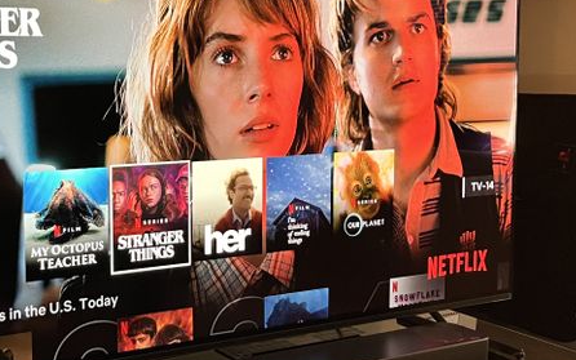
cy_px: 163
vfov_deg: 21.6
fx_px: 942
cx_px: 130
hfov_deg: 33.2
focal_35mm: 60
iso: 320
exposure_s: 1/60
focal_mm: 5.1
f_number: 1.6
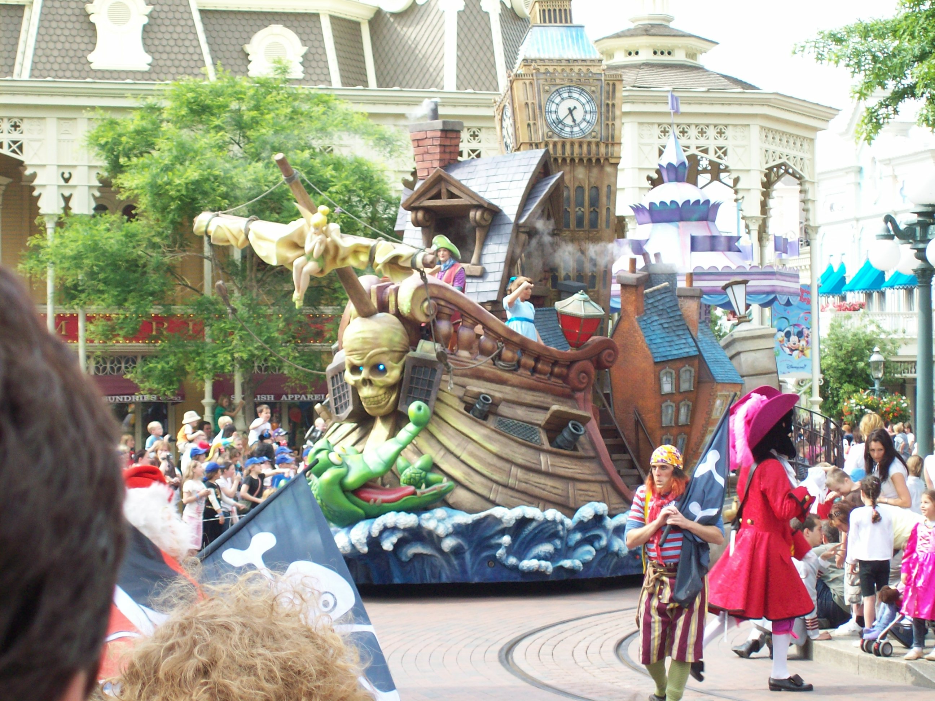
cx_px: 468
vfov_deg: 13.7
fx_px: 2917
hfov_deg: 18.2
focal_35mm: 108
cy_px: 350
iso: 80
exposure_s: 1/137
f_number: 4.8
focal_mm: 18
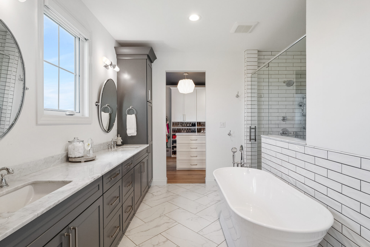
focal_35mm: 17
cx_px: 185
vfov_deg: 70.5
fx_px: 175
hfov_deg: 93.3
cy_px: 122
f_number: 6.3
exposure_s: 1/10
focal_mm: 8
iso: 400
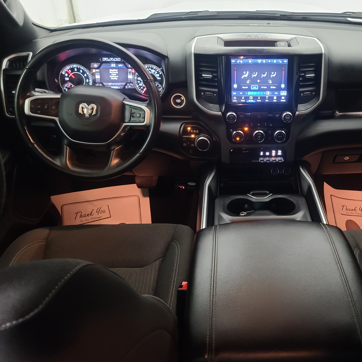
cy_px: 171
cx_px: 250
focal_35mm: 32
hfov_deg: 49.9
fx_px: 379
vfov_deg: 51.1
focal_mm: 7
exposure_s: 1/24
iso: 640
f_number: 1.8
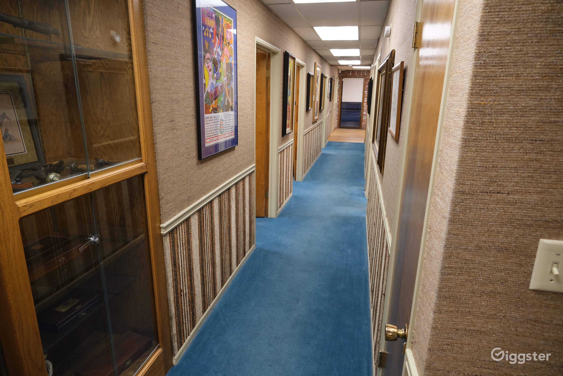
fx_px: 360
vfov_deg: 55.1
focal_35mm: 23
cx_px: 282
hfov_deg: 76.1
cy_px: 188
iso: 640
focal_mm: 15.2
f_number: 3.5
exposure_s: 1/30
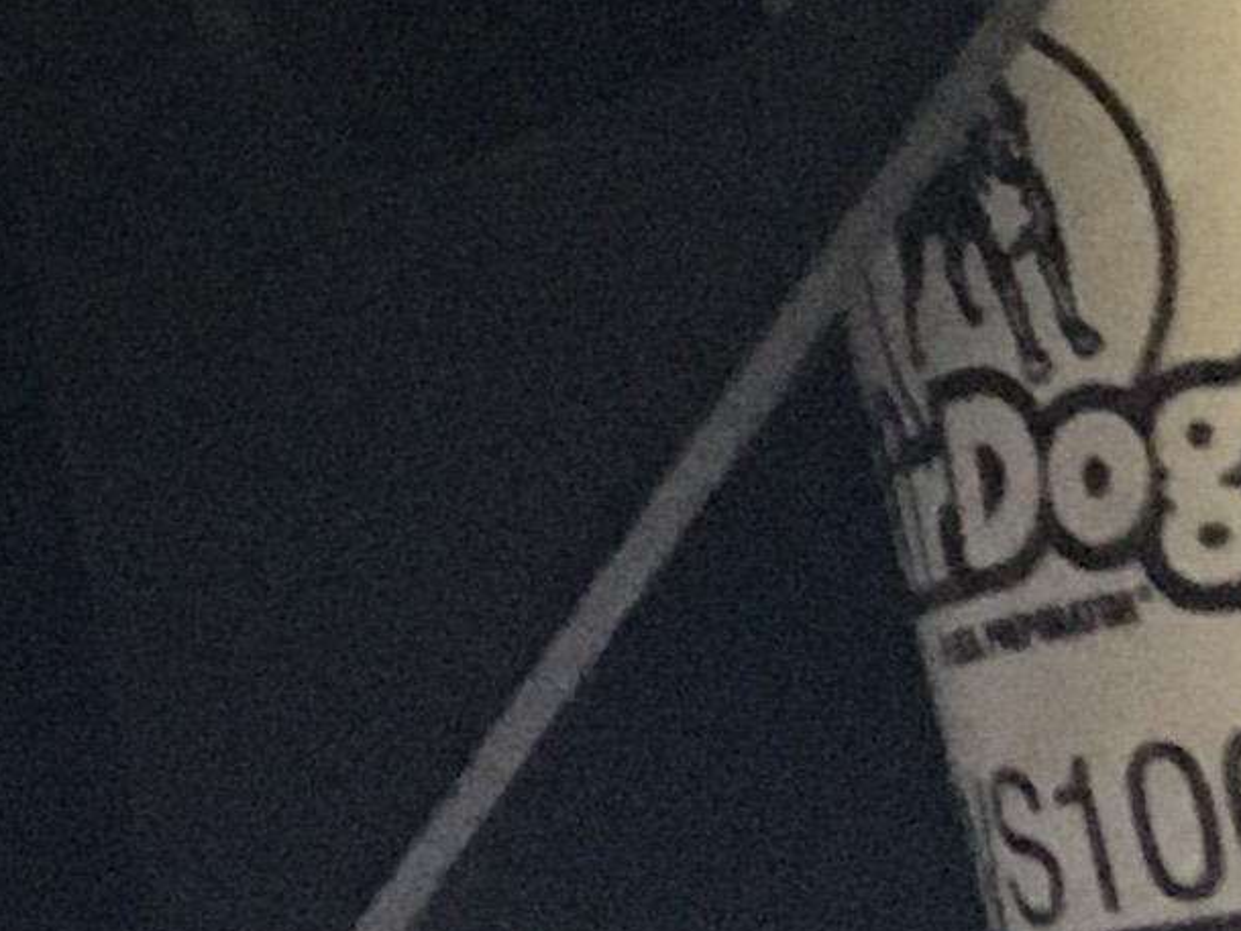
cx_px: -2129
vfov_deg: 7.4
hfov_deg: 8.9
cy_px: -947
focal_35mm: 192
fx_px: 6885
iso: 250
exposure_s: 1/15
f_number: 2.2
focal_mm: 4.15
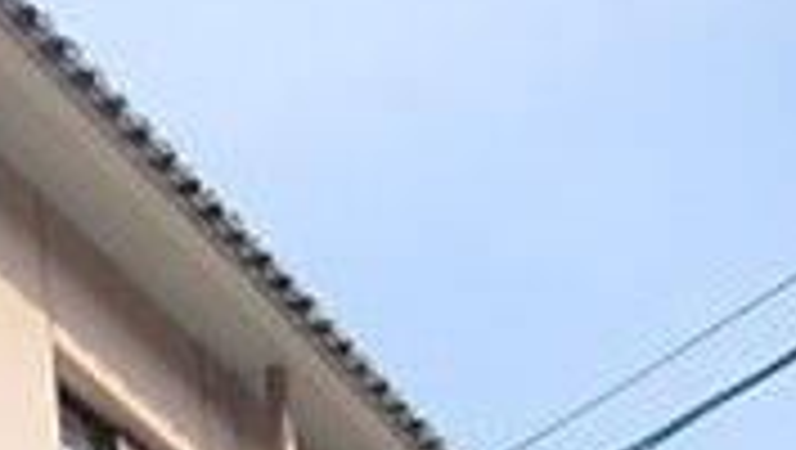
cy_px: 1170
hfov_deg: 13.4
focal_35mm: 124
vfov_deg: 8.7
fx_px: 2620
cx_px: -1039
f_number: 3.2
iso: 80
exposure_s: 1/500
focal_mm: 4.3
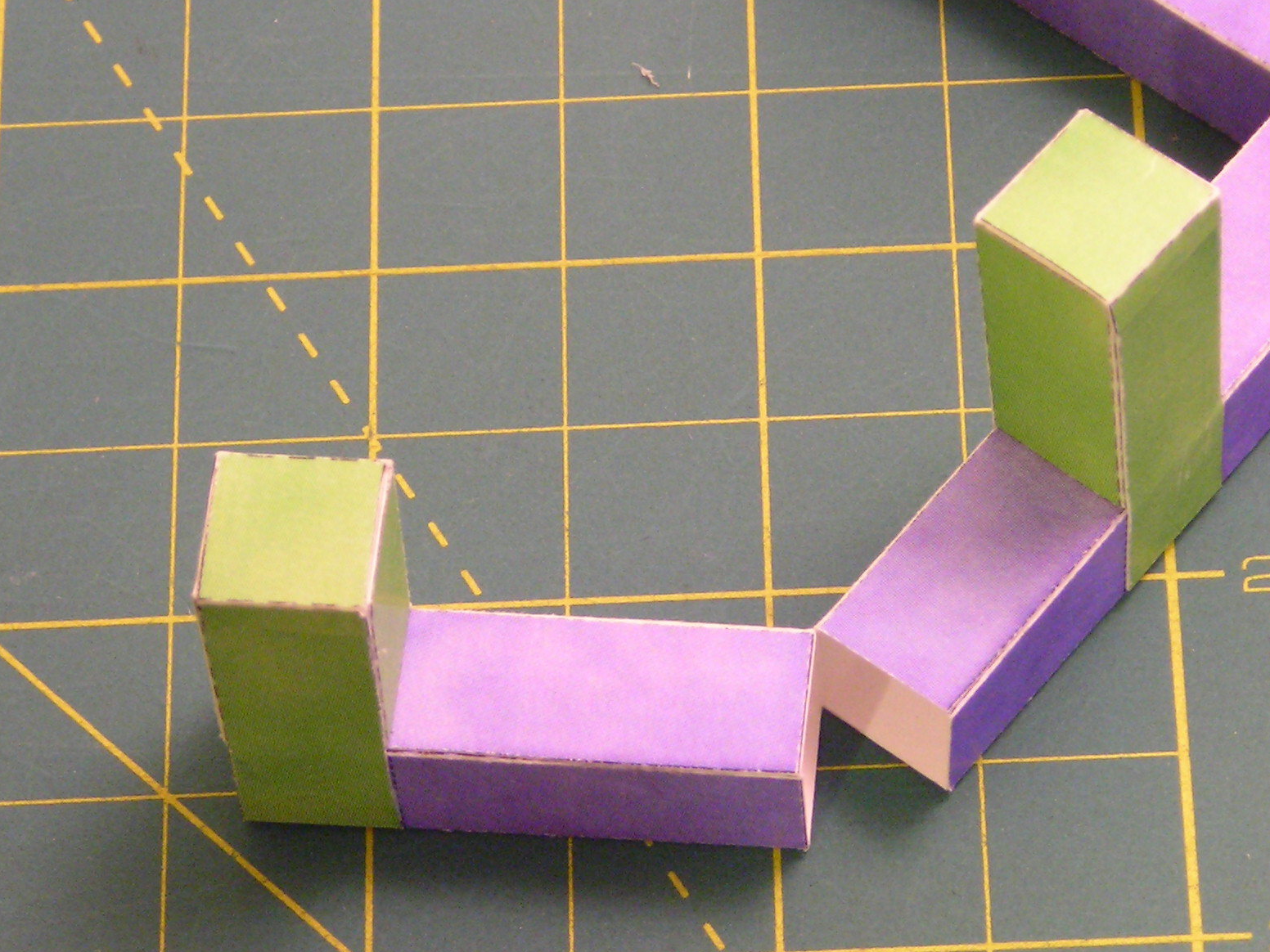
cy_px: 362
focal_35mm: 172
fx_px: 6310
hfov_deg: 11.5
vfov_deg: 8.6
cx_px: 758
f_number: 4.9
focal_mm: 17
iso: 200
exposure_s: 1.14
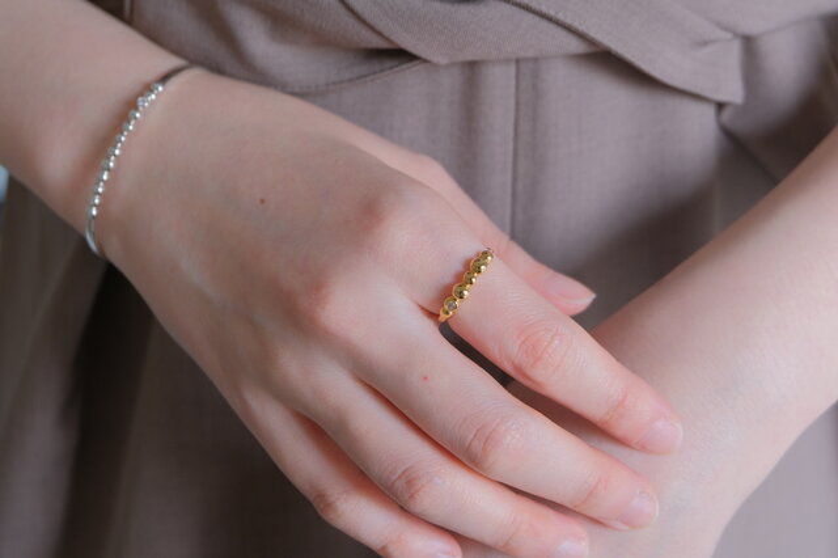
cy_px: 279
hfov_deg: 34.5
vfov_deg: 23.4
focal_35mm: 58
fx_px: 1349
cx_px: 419
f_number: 5.3
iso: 640
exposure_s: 1/25
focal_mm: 38.7
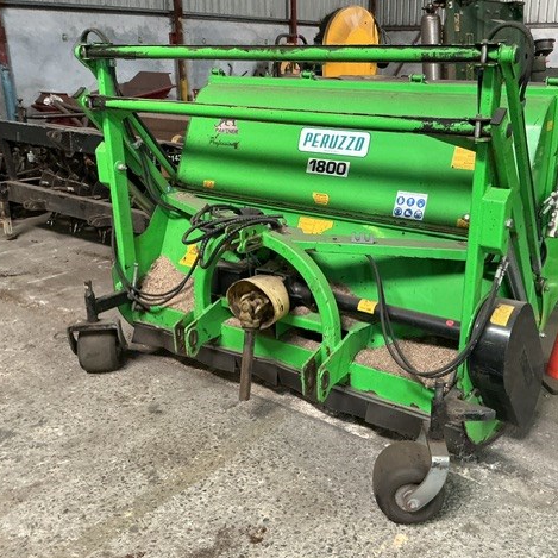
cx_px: 351
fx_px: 638
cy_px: 284
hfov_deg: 46.8
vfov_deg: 47.2
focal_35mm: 35
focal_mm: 3
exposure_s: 1/50
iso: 200
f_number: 1.8
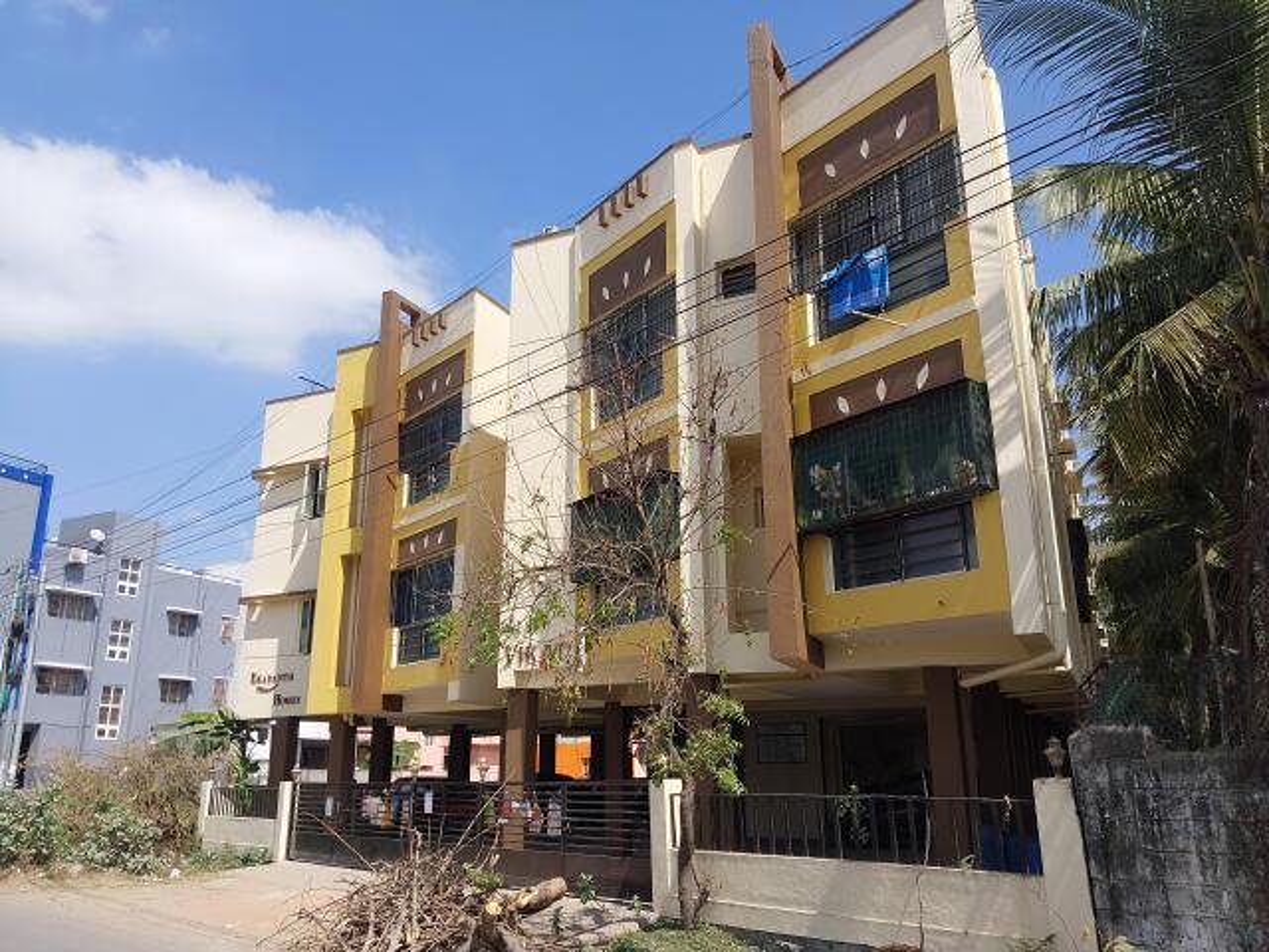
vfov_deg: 46.8
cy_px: 476
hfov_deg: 60.0
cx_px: 634
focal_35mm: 30
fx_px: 1100
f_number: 1.8
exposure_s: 1/713
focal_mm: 4.6
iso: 20
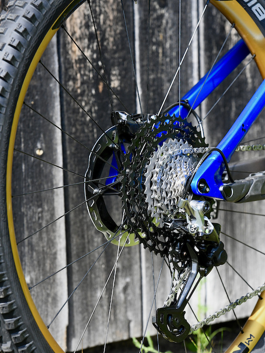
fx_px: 2511
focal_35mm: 246
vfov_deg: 8.0
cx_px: 170
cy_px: 177
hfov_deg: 6.0
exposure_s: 1/3200
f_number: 5.6
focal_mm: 170
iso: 2500
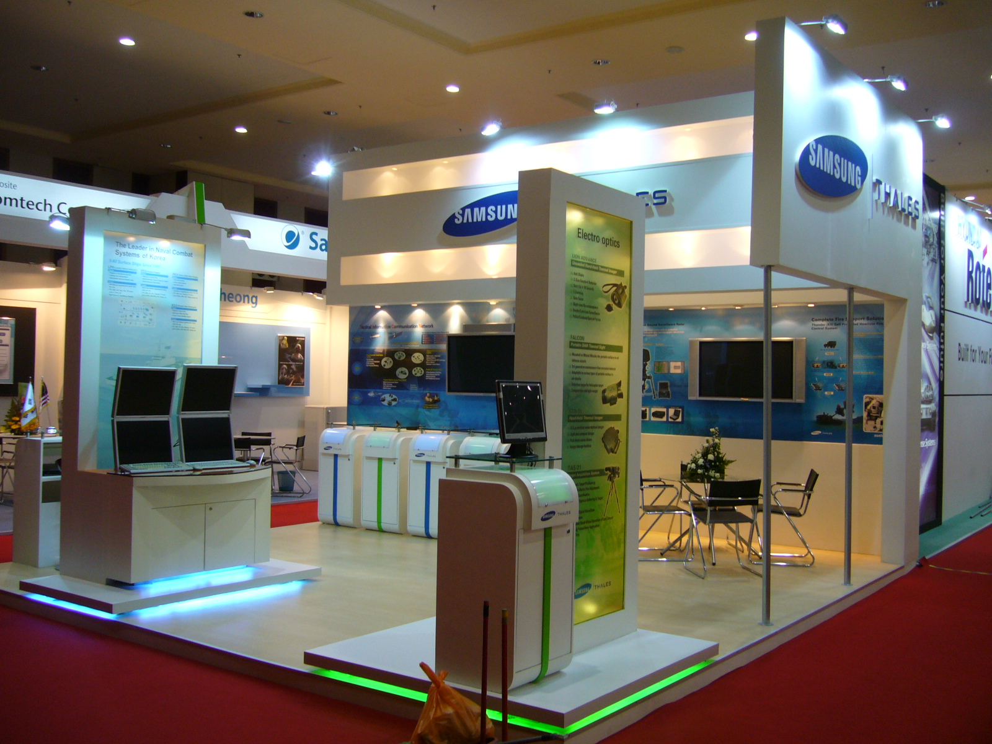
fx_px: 1003
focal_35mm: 35
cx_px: 496
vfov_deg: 40.7
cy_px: 372
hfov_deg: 52.6
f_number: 2.8
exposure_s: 1/40
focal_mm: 5.8
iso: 100
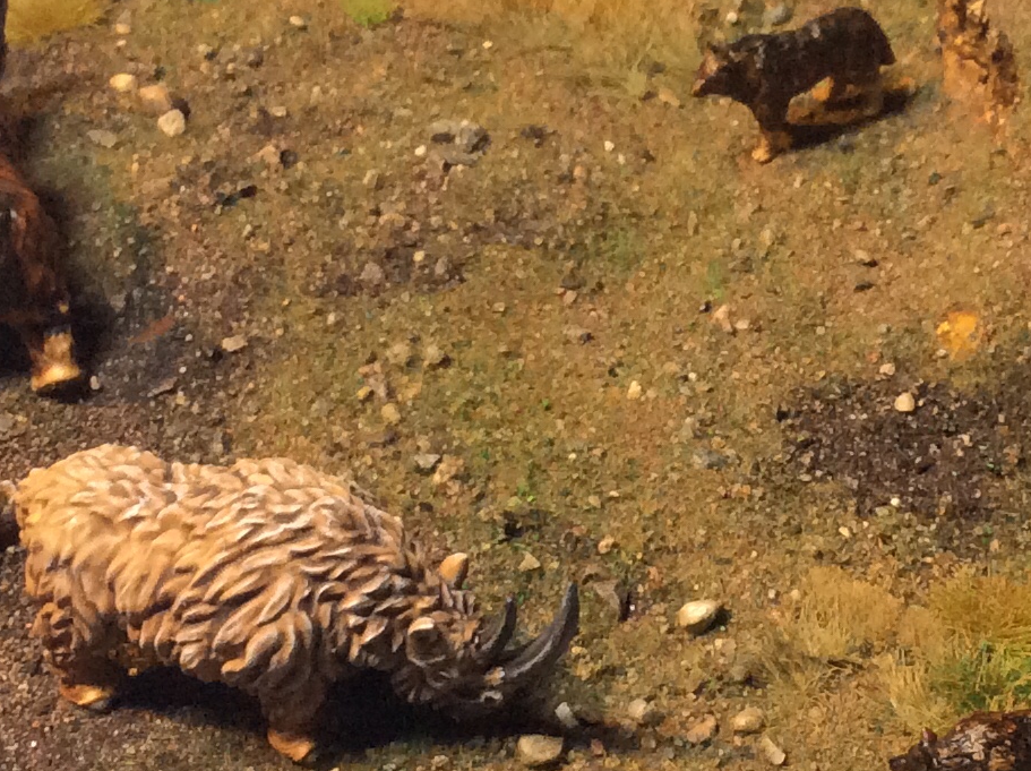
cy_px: 360
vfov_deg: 16.2
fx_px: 2707
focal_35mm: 91
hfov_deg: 21.4
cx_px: 783
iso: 125
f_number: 2.4
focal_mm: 3.3
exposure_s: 1/25
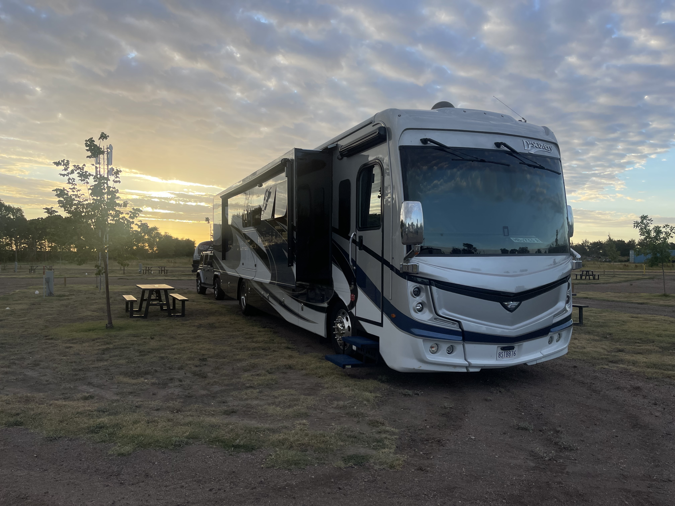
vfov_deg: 54.9
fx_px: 487
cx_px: 338
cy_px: 253
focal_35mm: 25
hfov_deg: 69.4
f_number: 1.6
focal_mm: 5.1
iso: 32
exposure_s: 1/1767
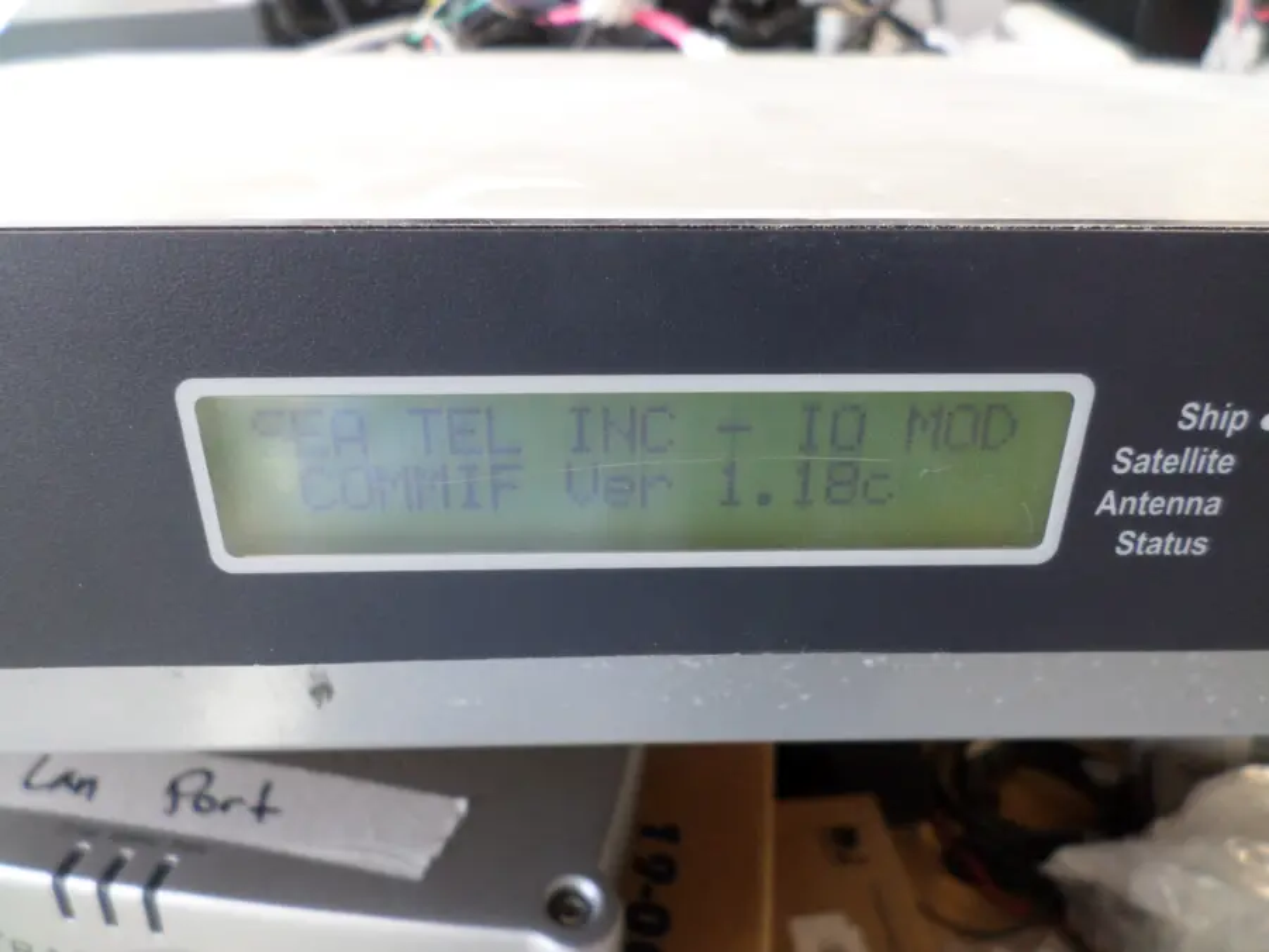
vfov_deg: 54.9
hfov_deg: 69.4
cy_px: 476
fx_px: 917
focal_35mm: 25
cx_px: 634
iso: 160
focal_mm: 4.5
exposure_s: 1/30
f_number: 2.5
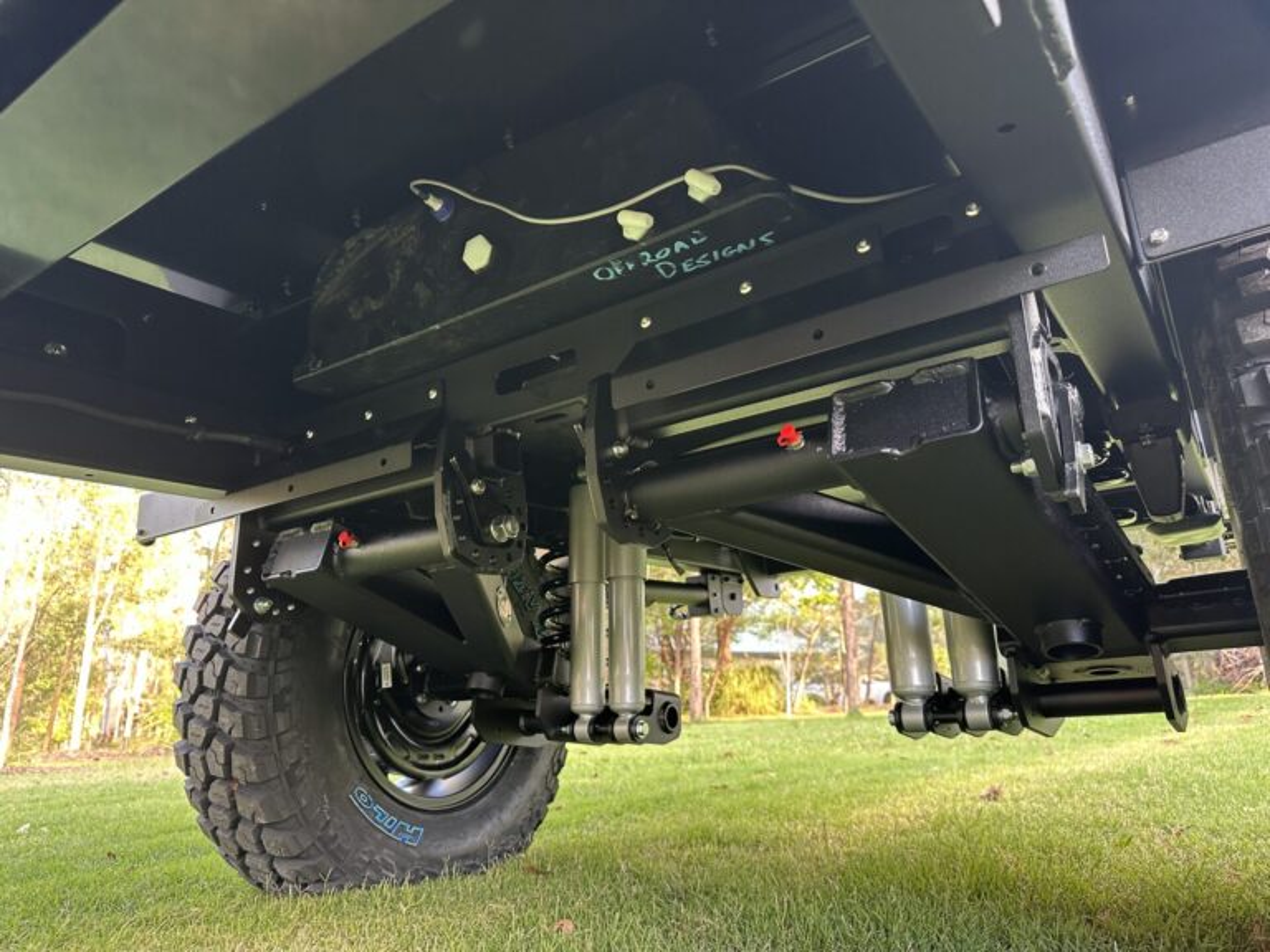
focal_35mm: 24
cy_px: 476
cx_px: 635
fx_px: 881
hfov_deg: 71.6
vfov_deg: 56.8
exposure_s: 1/96
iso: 250
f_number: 1.78
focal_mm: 6.86
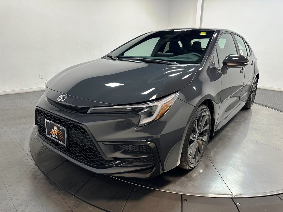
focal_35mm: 24
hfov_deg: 71.6
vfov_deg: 56.8
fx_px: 196
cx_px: 142
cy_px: 106
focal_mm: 6.86
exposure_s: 1/60
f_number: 1.78
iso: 400
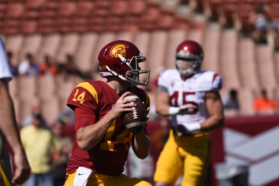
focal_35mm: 380
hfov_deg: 5.4
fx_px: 2946
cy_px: 93
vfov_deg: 3.6
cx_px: 140
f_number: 5.6
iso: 400
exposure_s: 1/4000
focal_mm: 380
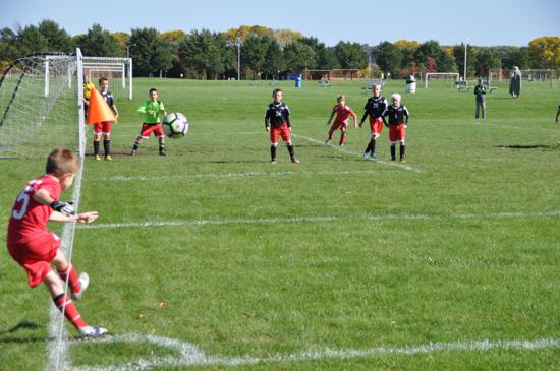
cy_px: 186
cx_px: 280
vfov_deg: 14.7
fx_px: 1445
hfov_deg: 21.9
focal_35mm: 93
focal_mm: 62
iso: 400
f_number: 6.3
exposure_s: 1/1600
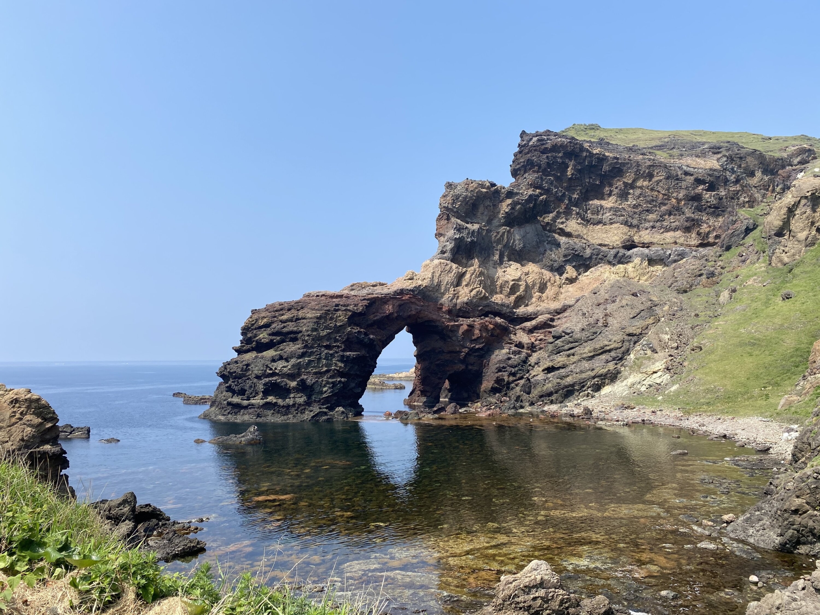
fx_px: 616
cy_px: 308
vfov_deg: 53.1
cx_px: 410
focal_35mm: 26
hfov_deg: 67.3
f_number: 1.8
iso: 32
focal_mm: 4.25
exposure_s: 1/2625
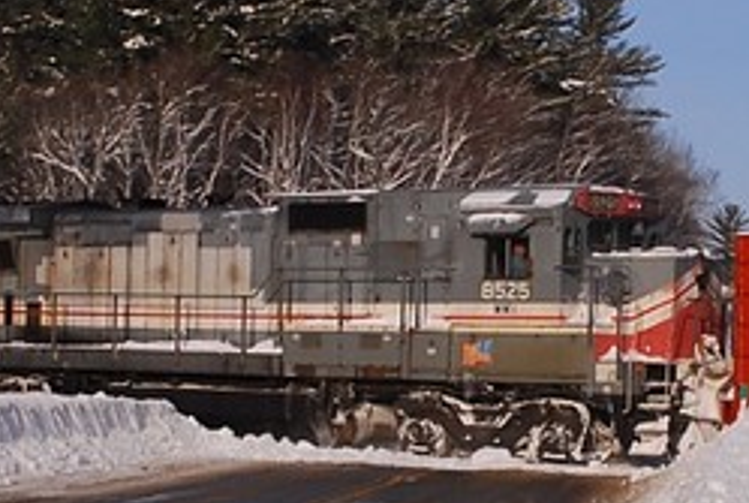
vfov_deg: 11.2
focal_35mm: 123
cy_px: 304
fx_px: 2564
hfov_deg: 16.6
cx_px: 478
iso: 100
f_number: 8
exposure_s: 1/250
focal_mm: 24
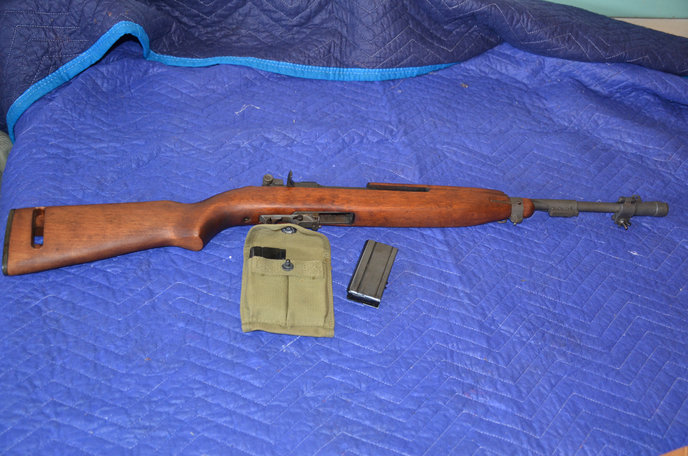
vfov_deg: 34.1
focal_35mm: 39
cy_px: 228
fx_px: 744
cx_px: 344
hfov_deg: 49.6
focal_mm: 26
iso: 800
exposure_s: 1/60
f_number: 3.8
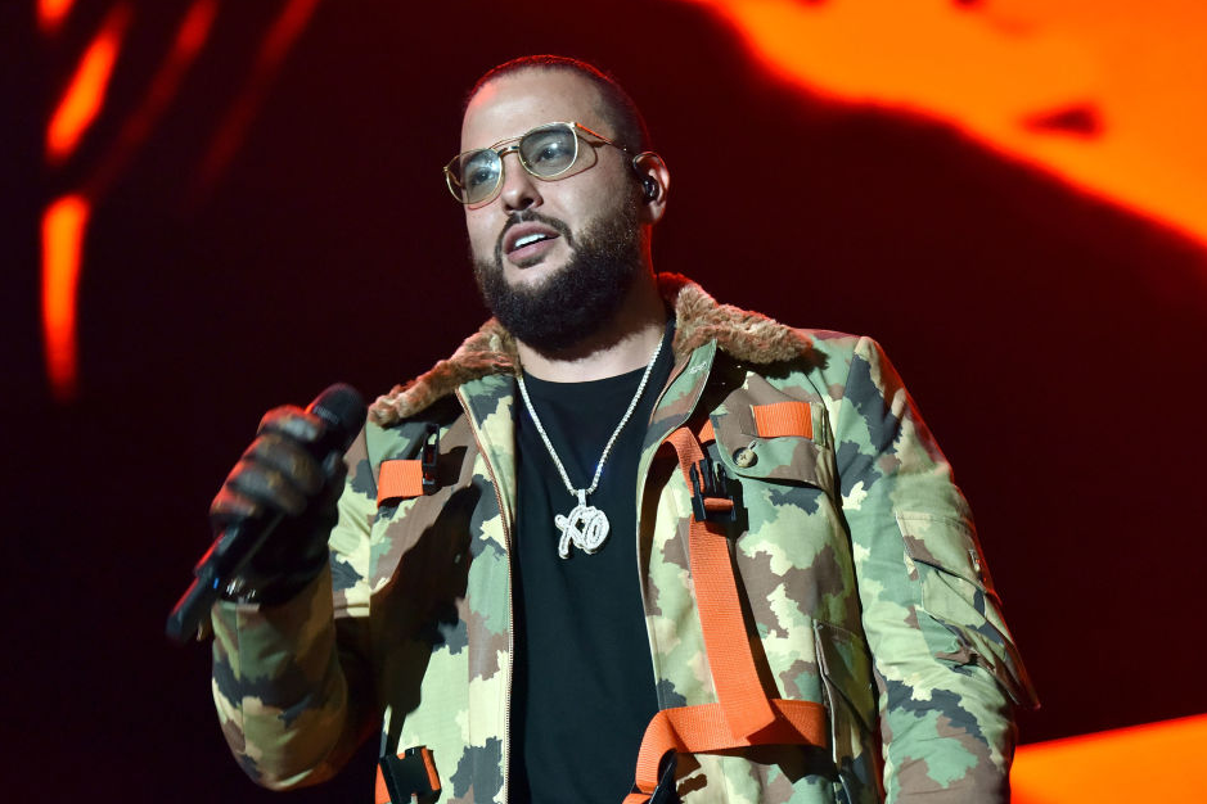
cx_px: 585
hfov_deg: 17.1
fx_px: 4023
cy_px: 400
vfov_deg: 11.4
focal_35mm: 120
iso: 3200
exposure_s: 1/500
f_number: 3.5
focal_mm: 110
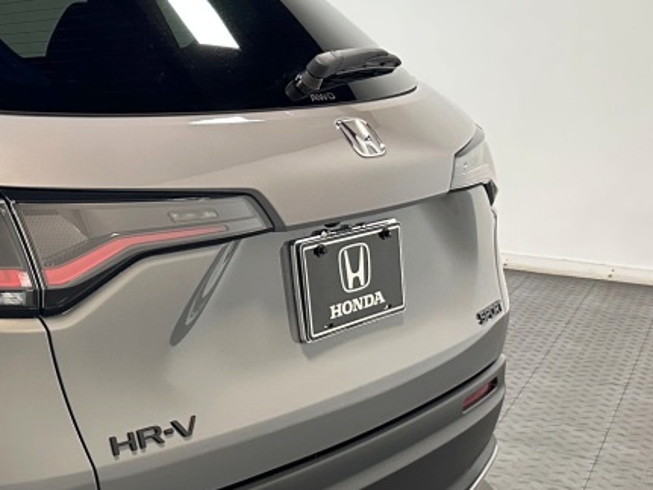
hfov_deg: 29.4
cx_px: -115
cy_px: 328
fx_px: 1075
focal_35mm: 57
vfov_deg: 25.5
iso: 400
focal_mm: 6.86
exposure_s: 1/60
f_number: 1.78
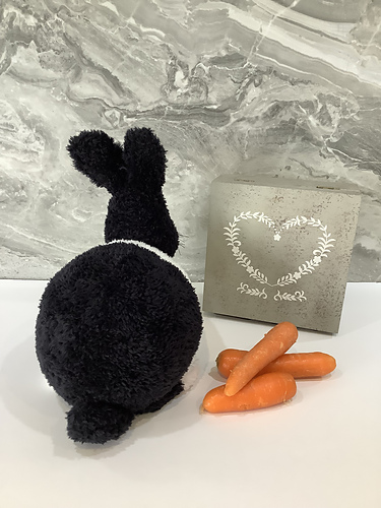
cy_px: 254
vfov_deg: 58.4
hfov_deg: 45.4
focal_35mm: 31
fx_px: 455
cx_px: 190
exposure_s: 1/60
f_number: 2.4
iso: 160
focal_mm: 3.3
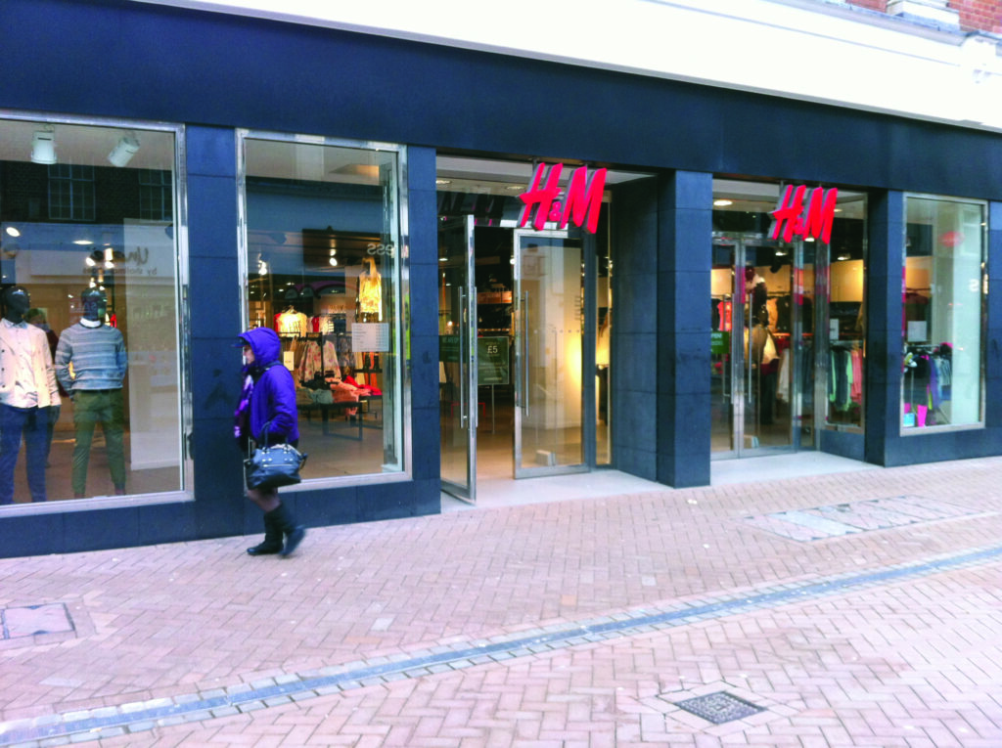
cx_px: 501
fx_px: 1012
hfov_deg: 52.7
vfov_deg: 40.6
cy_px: 374
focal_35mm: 35
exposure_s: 1/60
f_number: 2.8
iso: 100
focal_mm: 3.85
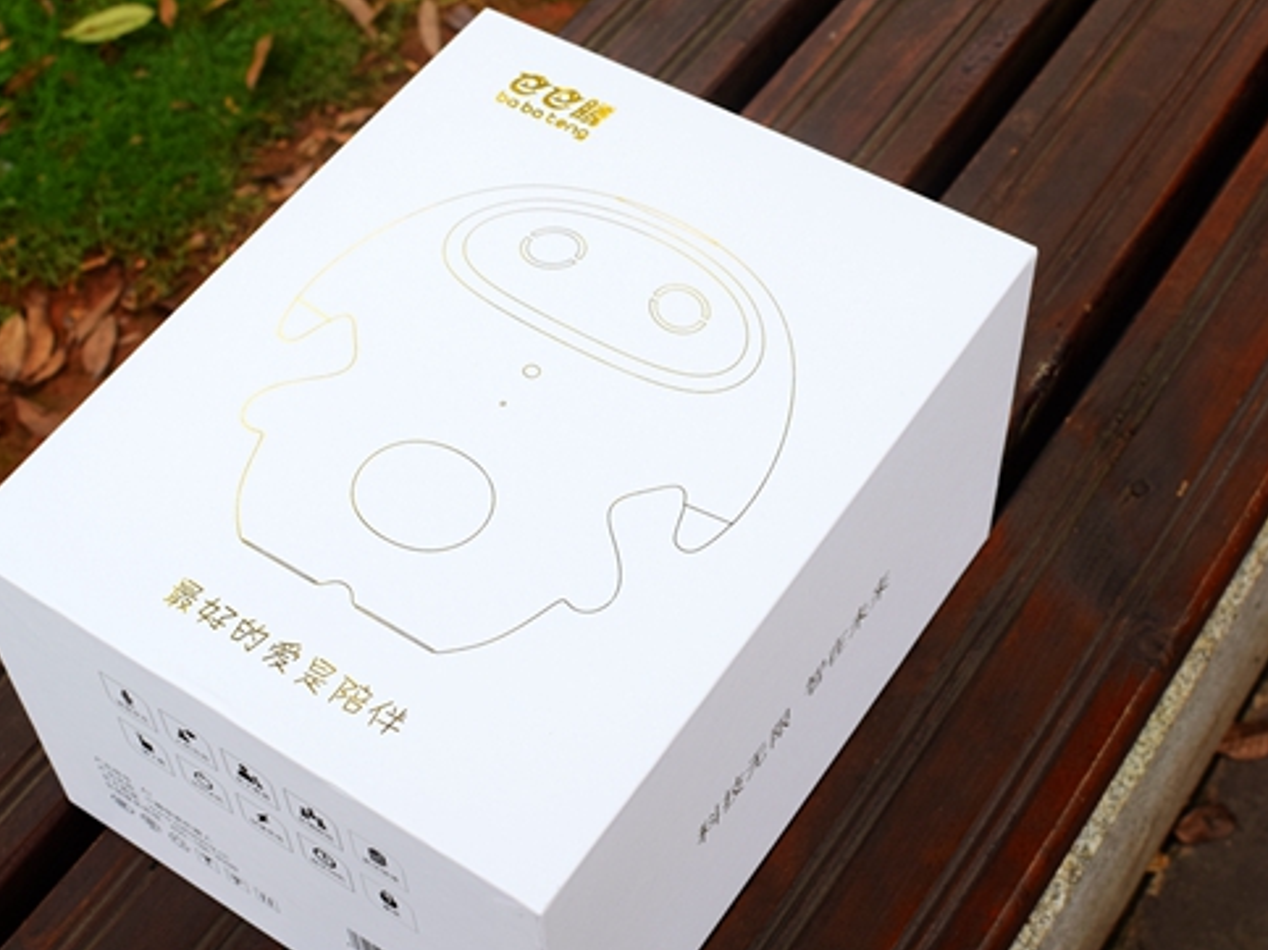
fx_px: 2107
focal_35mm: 58
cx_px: 559
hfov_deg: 33.4
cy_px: 479
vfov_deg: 25.4
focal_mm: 35
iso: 220
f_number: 8
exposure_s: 1/250
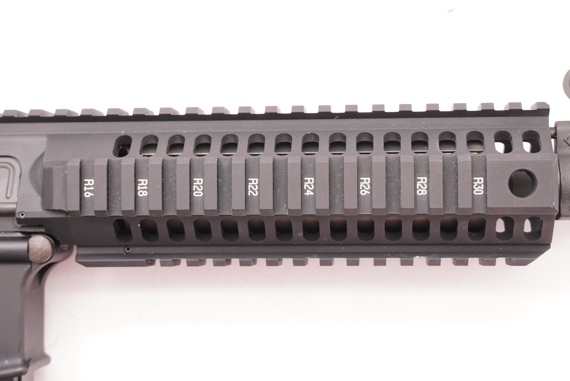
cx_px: 285
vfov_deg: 19.3
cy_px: 190
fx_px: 1117
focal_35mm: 70
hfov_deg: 28.6
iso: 1250
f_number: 5.6
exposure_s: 1/125
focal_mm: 47
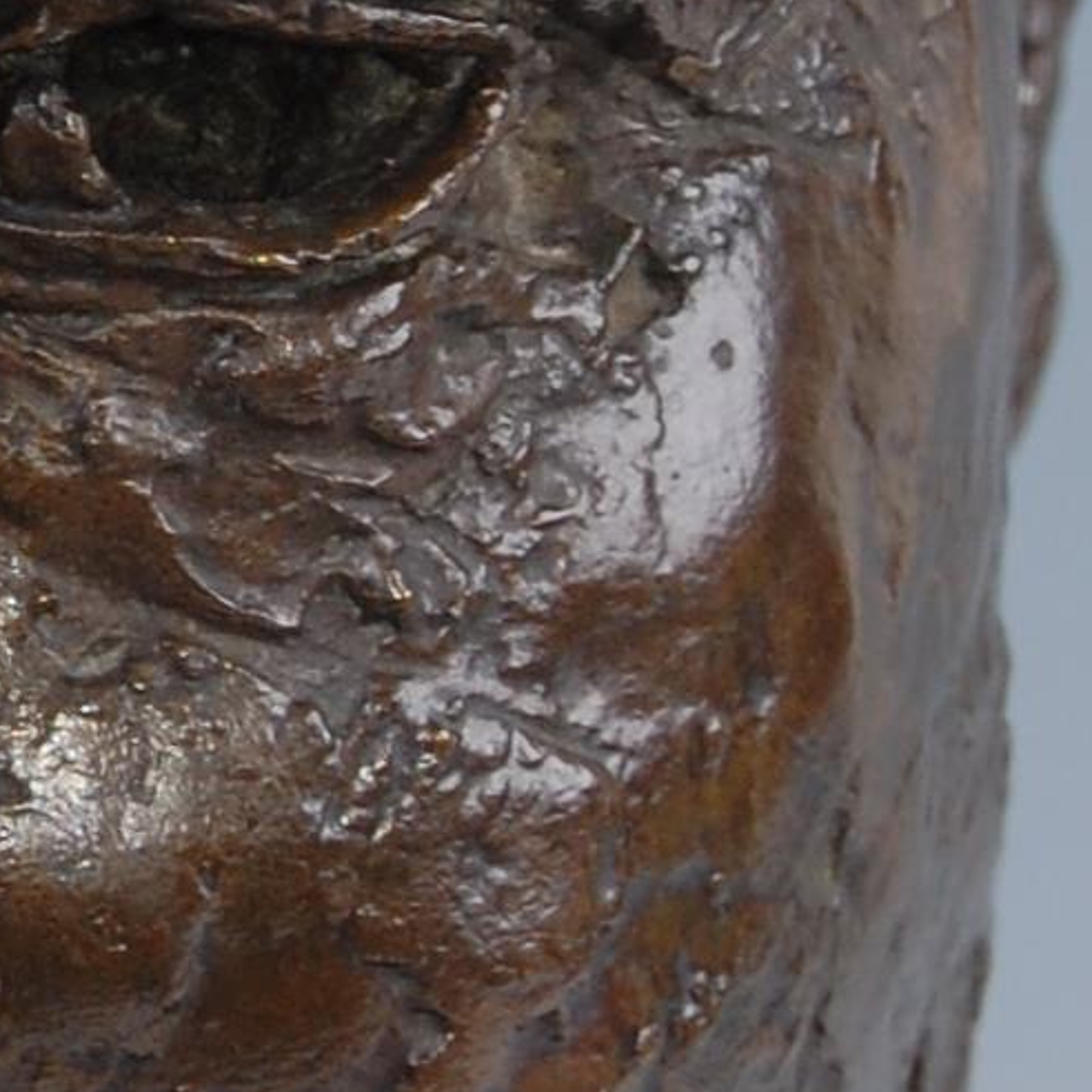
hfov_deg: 5.3
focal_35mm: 327
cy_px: 87
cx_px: -717
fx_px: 11671
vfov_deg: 5.3
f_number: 11
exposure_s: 1/125
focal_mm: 42
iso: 400
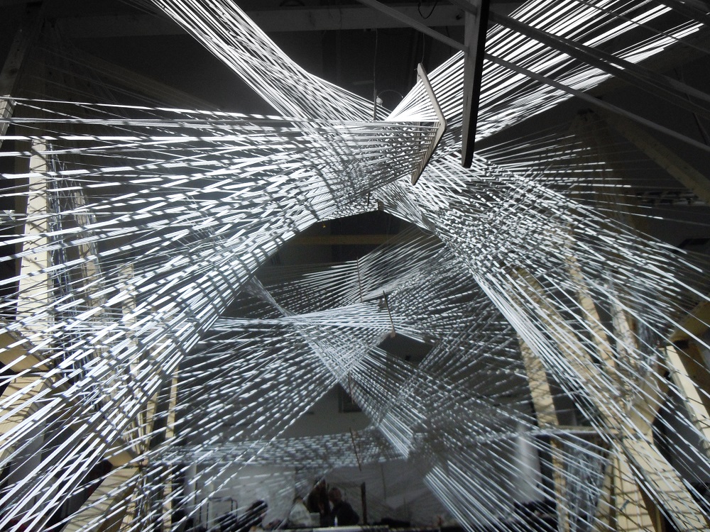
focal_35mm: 30
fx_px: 615
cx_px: 355
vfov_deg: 46.8
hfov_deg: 60.0
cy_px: 266
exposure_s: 1/60
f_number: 3.5
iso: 400
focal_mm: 5.4
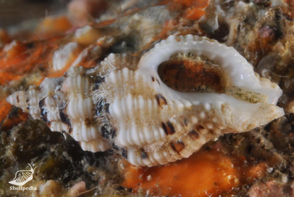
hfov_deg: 22.6
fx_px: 735
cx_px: 147
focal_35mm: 90
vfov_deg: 15.2
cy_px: 98
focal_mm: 60
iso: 400
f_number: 45
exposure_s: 1/60
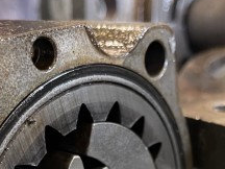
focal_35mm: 77
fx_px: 500
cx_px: 142
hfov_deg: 25.3
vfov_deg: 17.6
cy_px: 236
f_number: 1.6
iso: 200
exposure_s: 1/50
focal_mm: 4.2
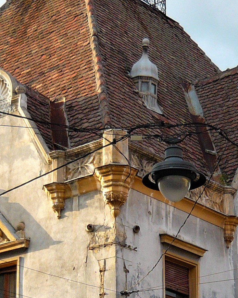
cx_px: 112
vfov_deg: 15.6
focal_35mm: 121
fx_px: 1066
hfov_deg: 12.7
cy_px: 290
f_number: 2.8
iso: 100
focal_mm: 5.5
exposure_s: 1/250
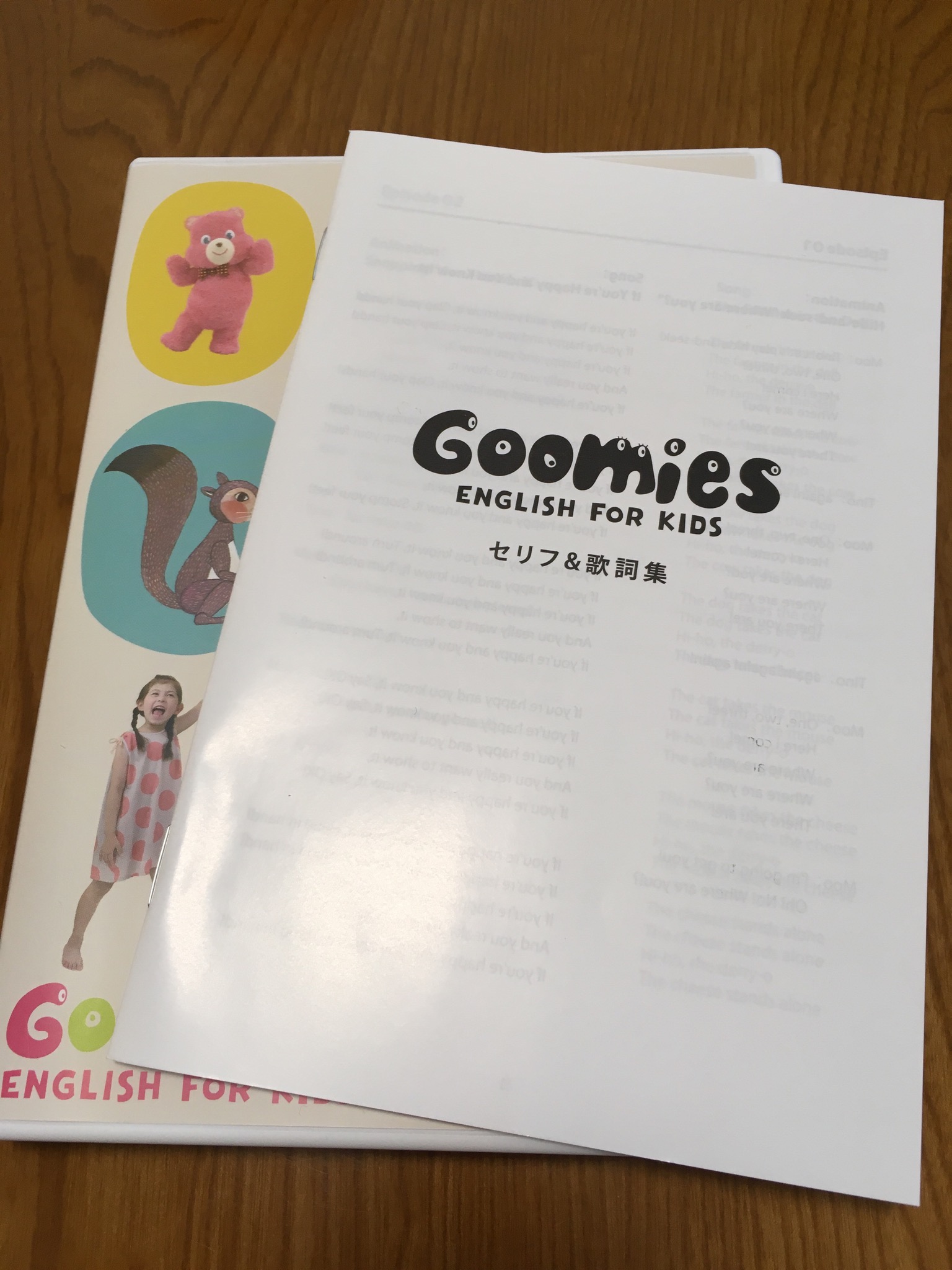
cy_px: 635
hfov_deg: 48.2
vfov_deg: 61.7
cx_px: 476
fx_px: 1063
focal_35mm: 29
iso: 25
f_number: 2.2
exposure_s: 1/40
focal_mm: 4.15
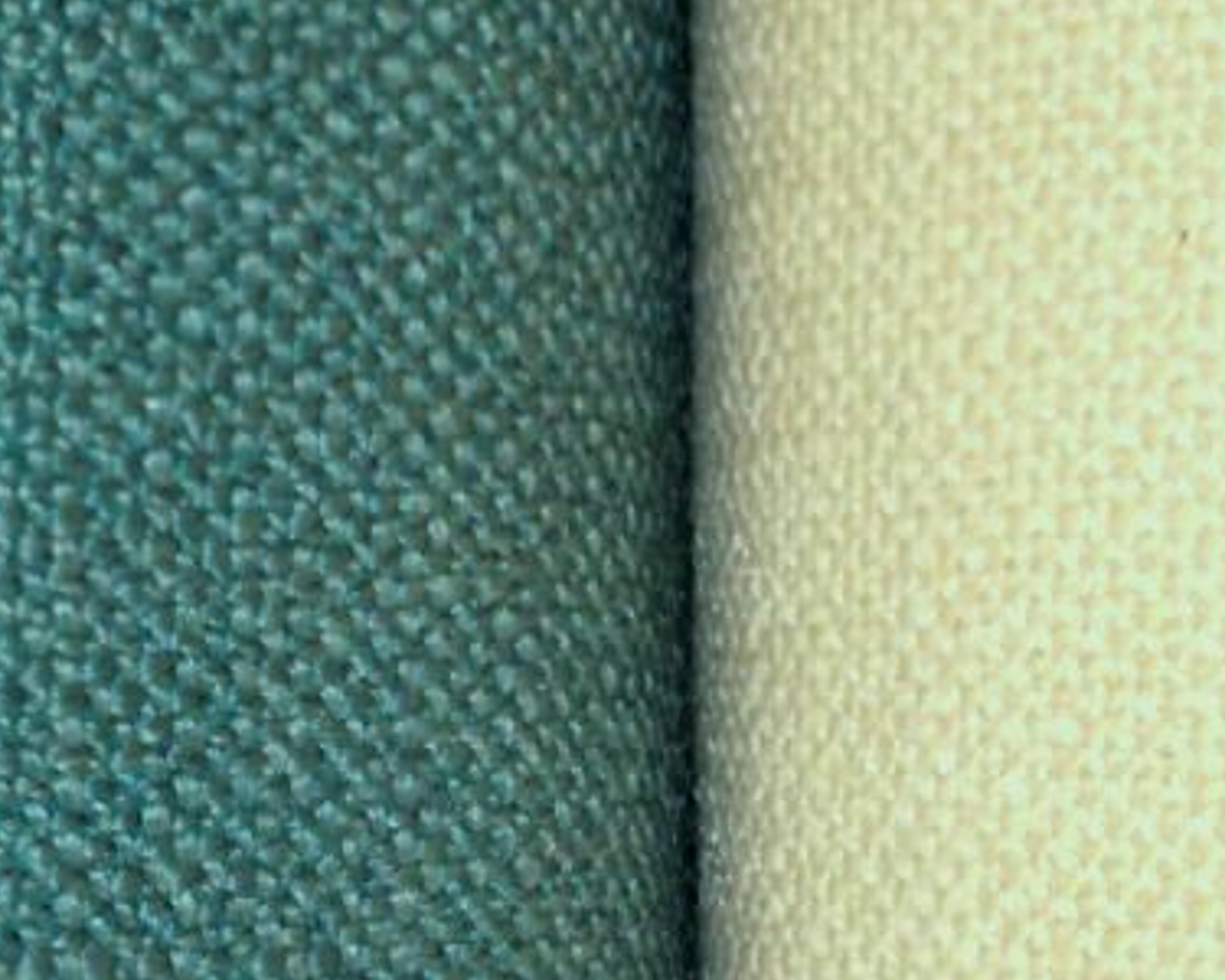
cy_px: 879
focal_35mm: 120
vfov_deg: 12.8
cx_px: 686
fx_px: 4351
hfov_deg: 16.0
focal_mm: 8.1
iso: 250
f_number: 4.6
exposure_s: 1/50
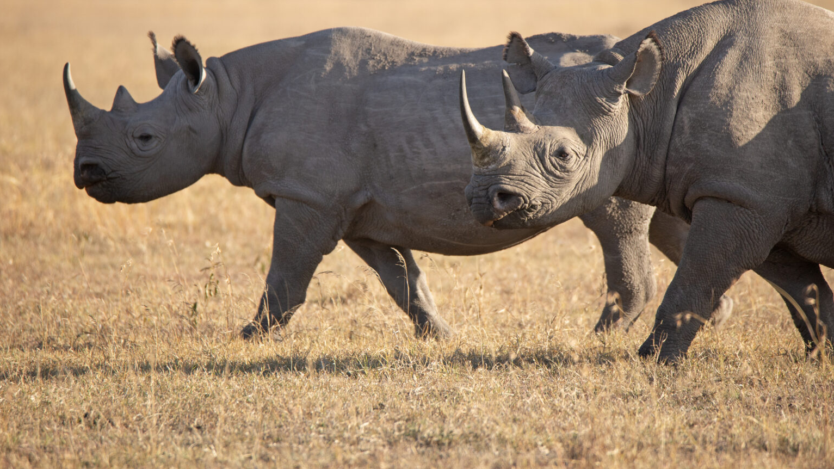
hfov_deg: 3.4
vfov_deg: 1.9
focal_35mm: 630
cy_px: 191
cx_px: 417
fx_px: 13931
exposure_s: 1/1250
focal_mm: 600
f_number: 6.3
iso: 1000
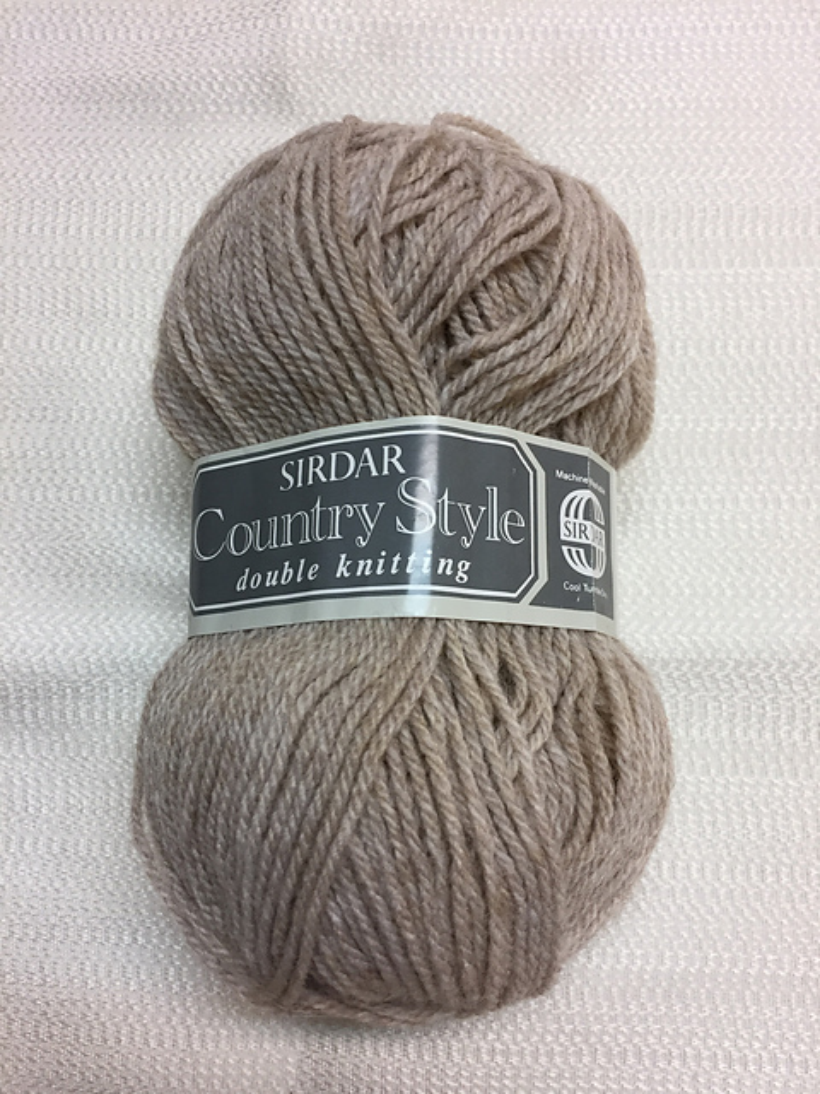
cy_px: 547
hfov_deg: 48.2
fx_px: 916
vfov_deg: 61.7
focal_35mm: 29
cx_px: 410
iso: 32
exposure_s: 1/30
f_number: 2.2
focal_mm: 4.15
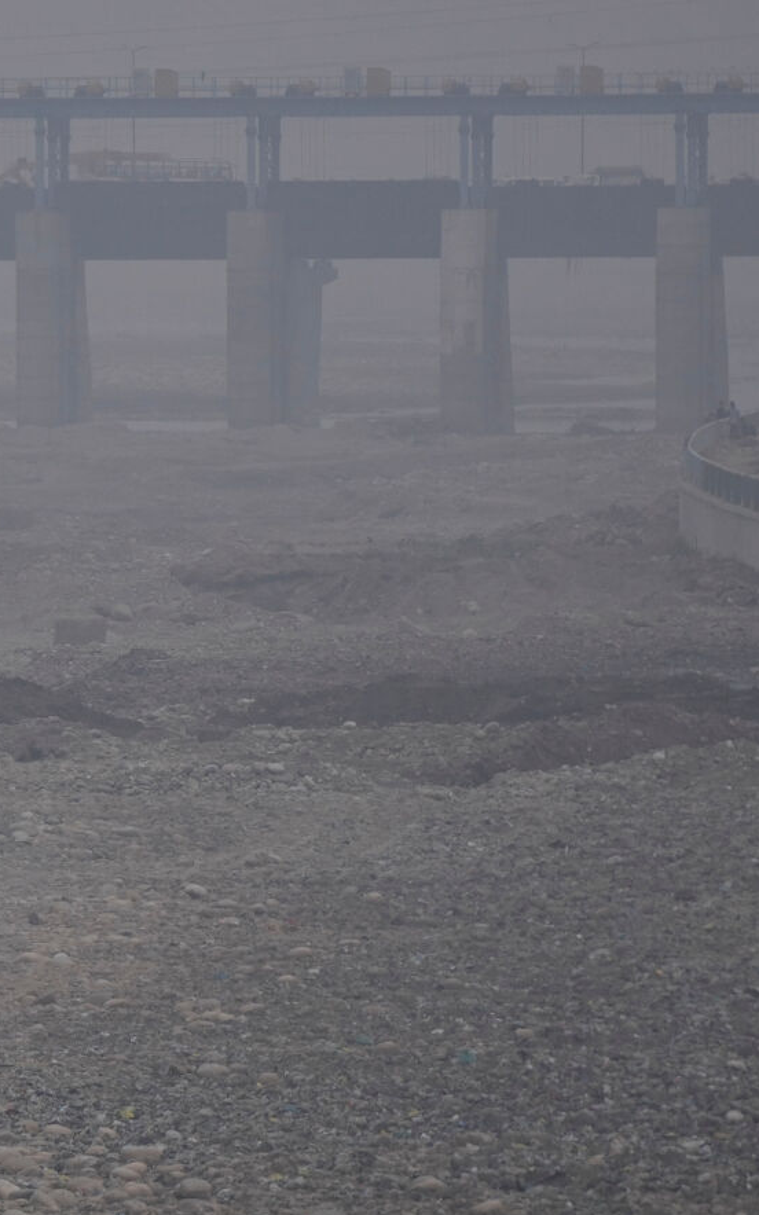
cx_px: -5
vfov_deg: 3.4
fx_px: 20202
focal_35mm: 610
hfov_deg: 2.2
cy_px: 763
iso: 400
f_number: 2.8
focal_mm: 200
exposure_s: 1/8000
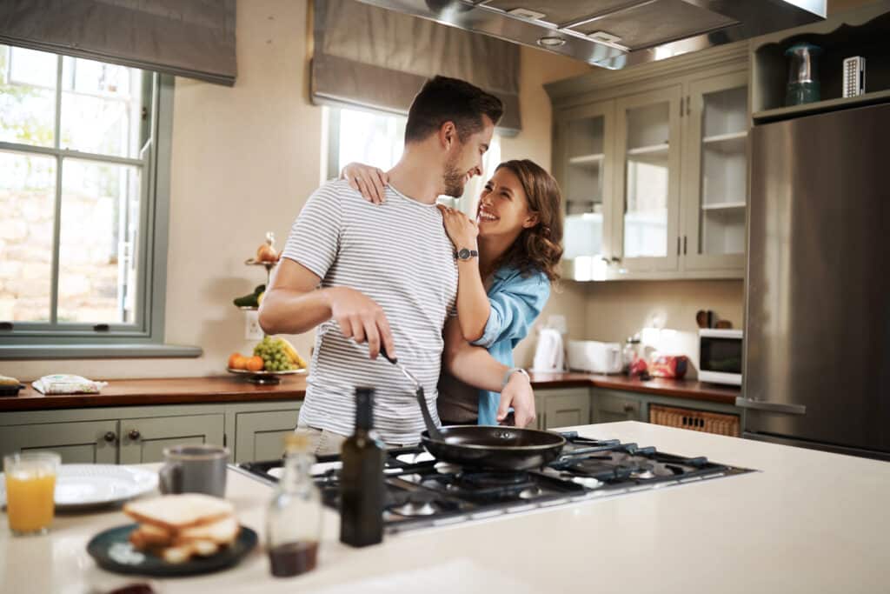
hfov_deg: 54.4
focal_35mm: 35
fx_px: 865
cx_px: 445
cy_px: 297
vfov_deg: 37.9
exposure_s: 1/250
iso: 160
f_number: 1.6
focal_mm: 35
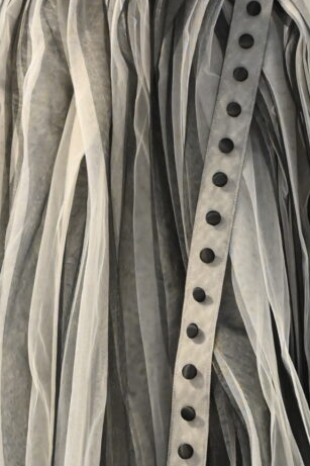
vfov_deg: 12.1
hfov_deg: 8.1
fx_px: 2184
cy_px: 315
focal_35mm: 169
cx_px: 174
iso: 2000
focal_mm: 37
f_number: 5.6
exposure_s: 1/100
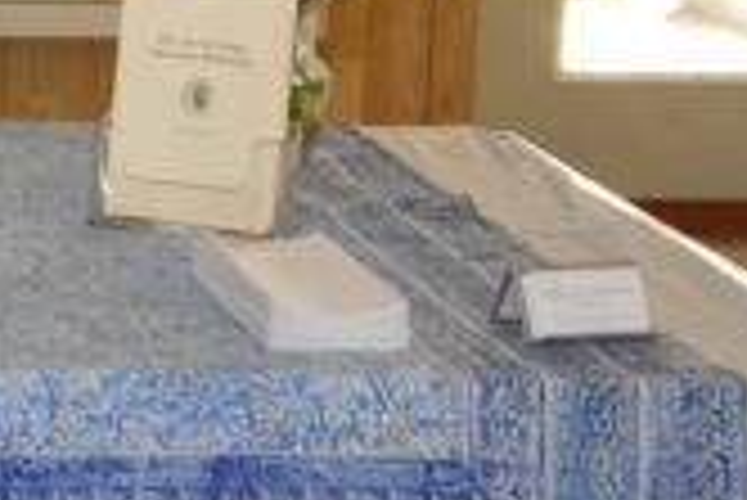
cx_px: -594
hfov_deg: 13.3
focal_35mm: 139
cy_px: -131
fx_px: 2887
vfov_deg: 9.7
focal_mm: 20
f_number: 5.6
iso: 100
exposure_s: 1/8
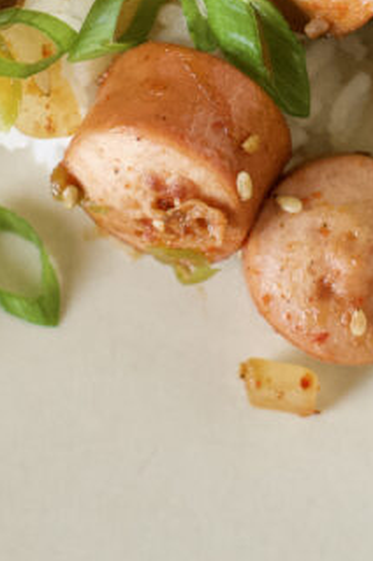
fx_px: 2928
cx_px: 208
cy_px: -12
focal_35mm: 188
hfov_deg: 7.3
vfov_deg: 10.8
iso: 1000
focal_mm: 35
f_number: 3.2
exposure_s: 1/320
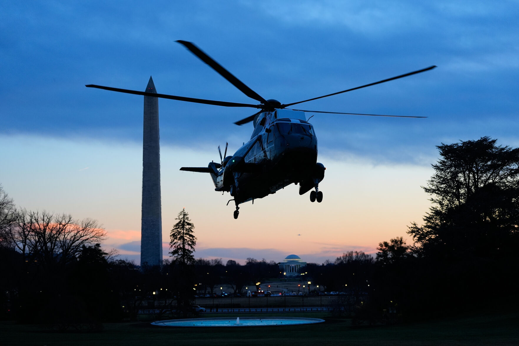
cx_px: 260
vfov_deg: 19.5
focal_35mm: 70
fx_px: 1009
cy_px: 173
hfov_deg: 28.8
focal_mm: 70
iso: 1250
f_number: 2.8
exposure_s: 1/800
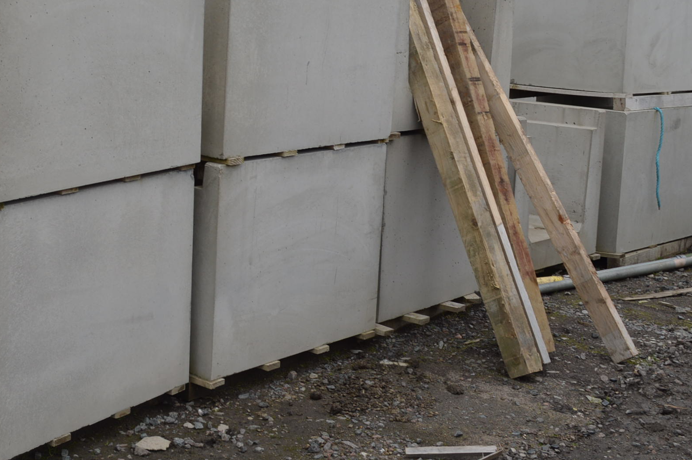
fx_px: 1210
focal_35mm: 63
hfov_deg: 31.4
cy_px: 149
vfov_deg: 21.4
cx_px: 184
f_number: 6.3
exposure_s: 1/160
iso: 100
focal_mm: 22
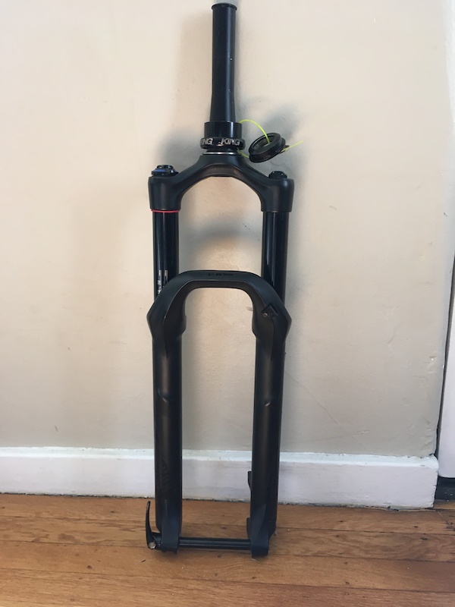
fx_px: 508
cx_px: 228
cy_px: 304
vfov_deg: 61.7
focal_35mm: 29
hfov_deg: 48.2
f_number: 2.2
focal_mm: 4.15
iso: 40
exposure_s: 1/30
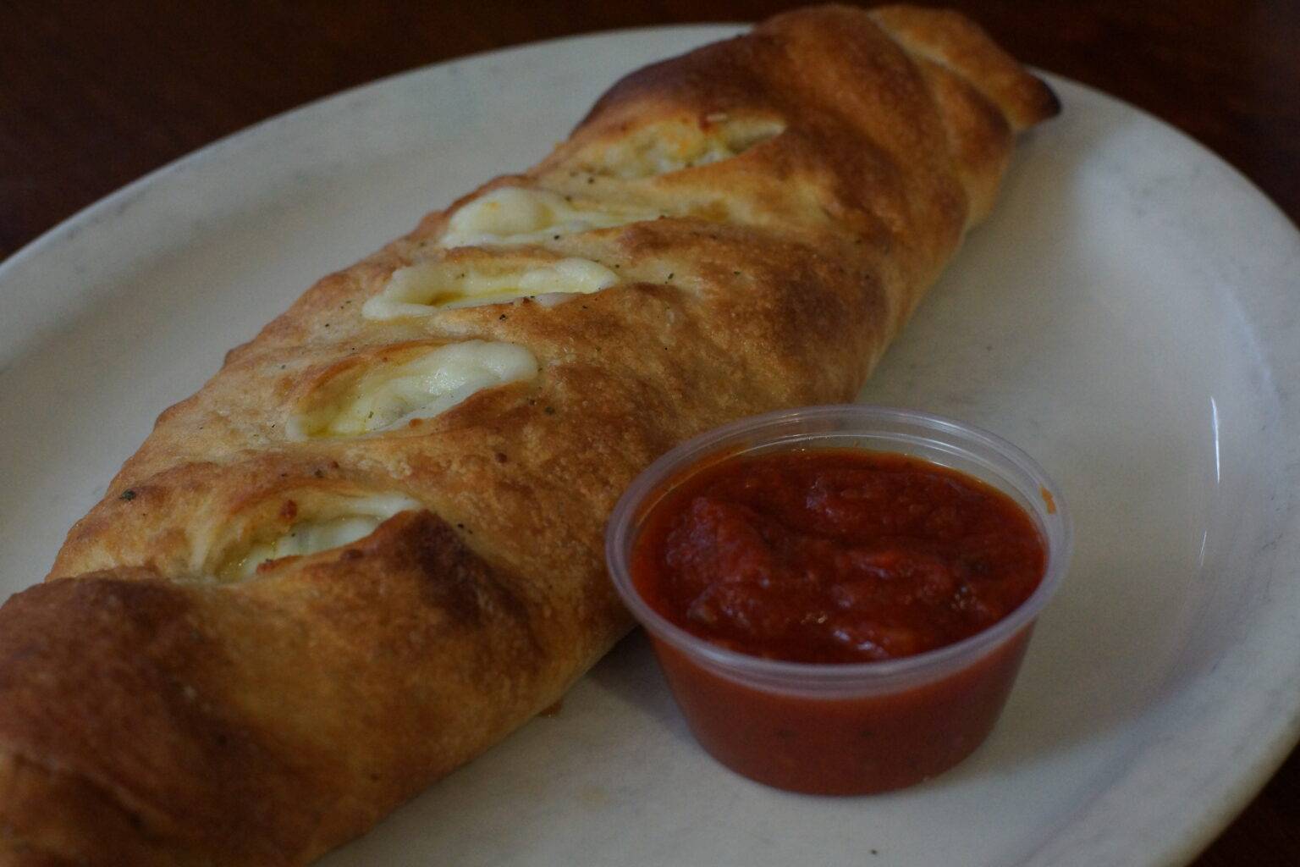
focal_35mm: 75
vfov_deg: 18.2
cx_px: 650
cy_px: 434
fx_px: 2708
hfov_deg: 27.0
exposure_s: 1/40
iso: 1600
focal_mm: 50
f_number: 5.6
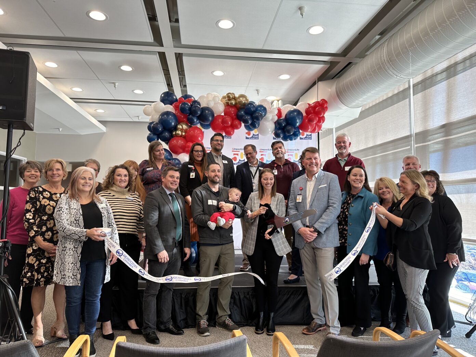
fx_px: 330
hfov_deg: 71.6
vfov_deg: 56.8
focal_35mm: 24
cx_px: 238
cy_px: 178
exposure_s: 1/120
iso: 125
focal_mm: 6.86
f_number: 1.78
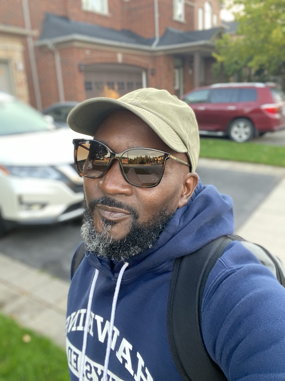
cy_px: 190
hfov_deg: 46.8
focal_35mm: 30
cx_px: 142
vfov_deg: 60.0
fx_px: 329
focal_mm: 2.71
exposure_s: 1/60
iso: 125
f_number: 2.2
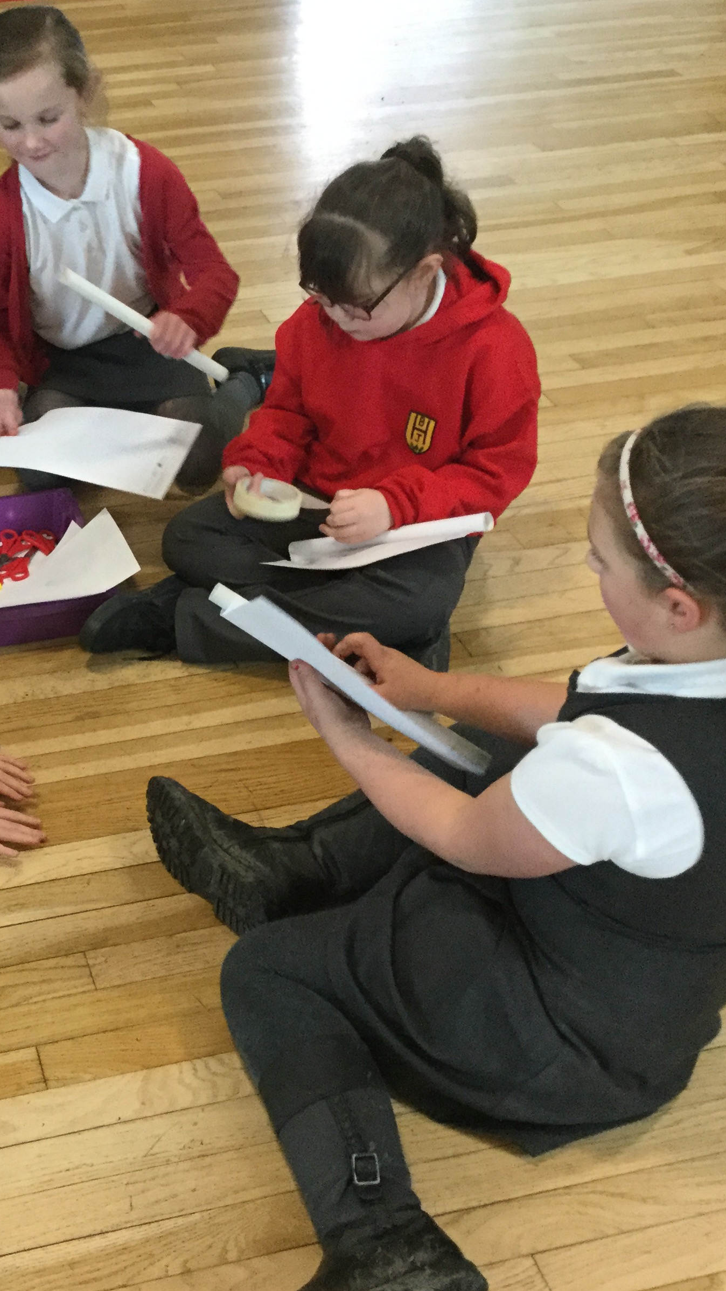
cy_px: 641
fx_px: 1574
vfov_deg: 44.6
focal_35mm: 46
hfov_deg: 25.1
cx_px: 52
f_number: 2.4
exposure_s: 1/33
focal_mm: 3.3
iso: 250
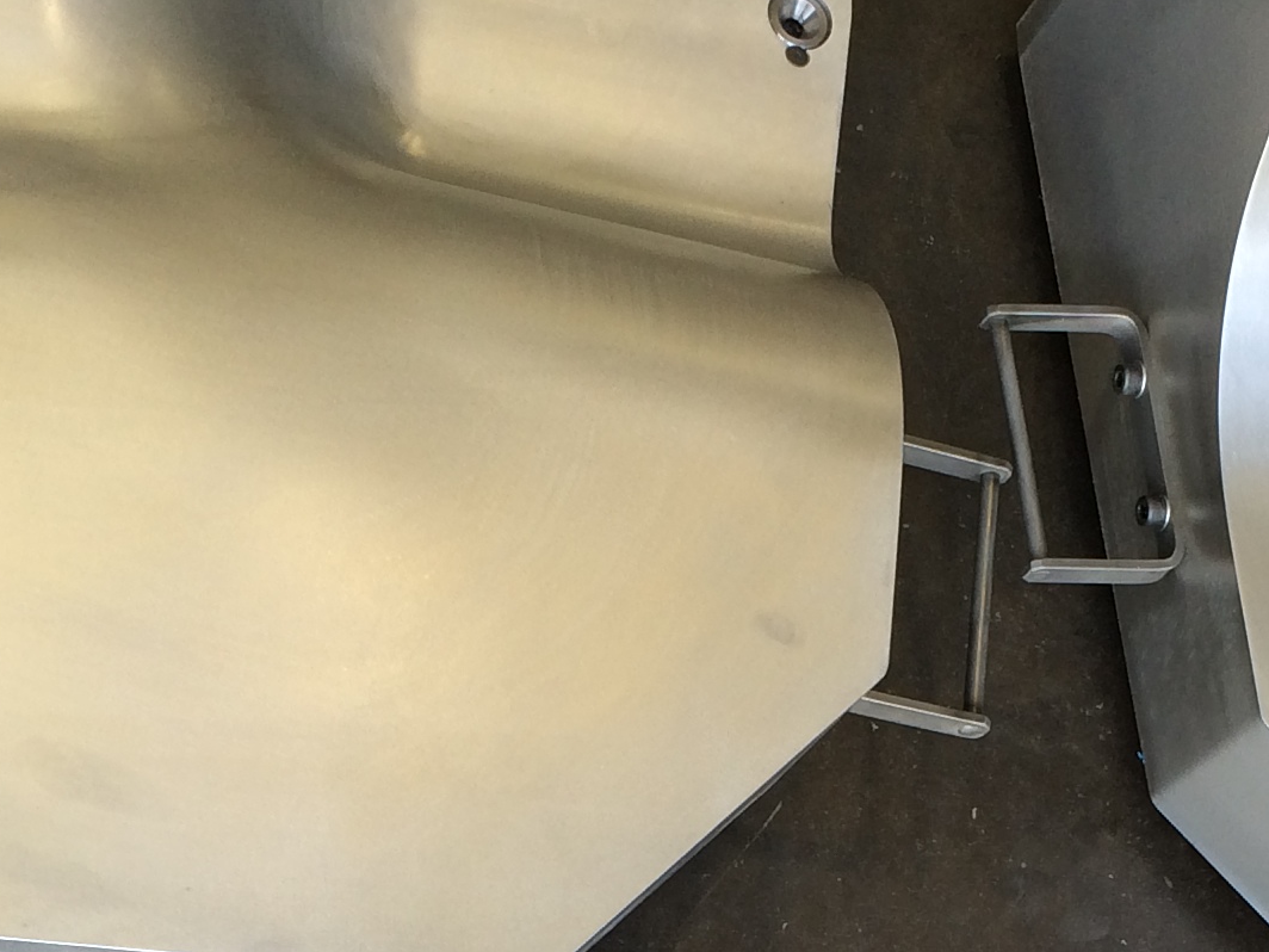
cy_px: 1077
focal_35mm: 92
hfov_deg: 21.3
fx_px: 3373
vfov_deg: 15.6
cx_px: 784
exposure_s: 1/100
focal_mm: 4.12
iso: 32
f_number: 2.2
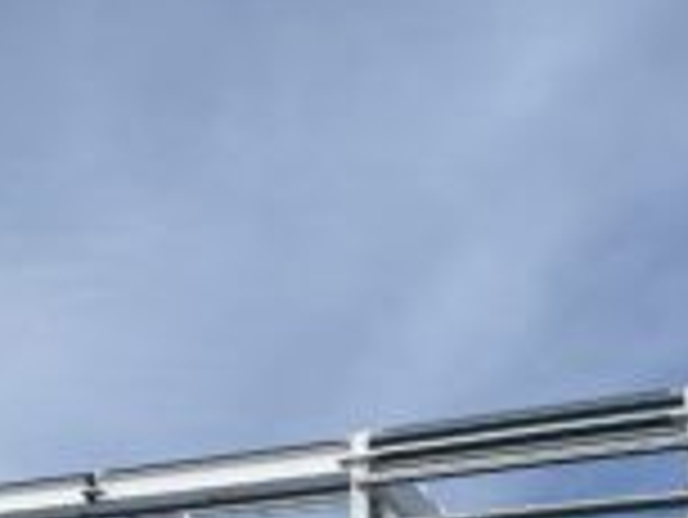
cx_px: 148
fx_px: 1213
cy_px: 581
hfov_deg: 30.9
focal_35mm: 61
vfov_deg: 22.6
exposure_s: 1/8197
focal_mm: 4.25
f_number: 1.8
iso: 32
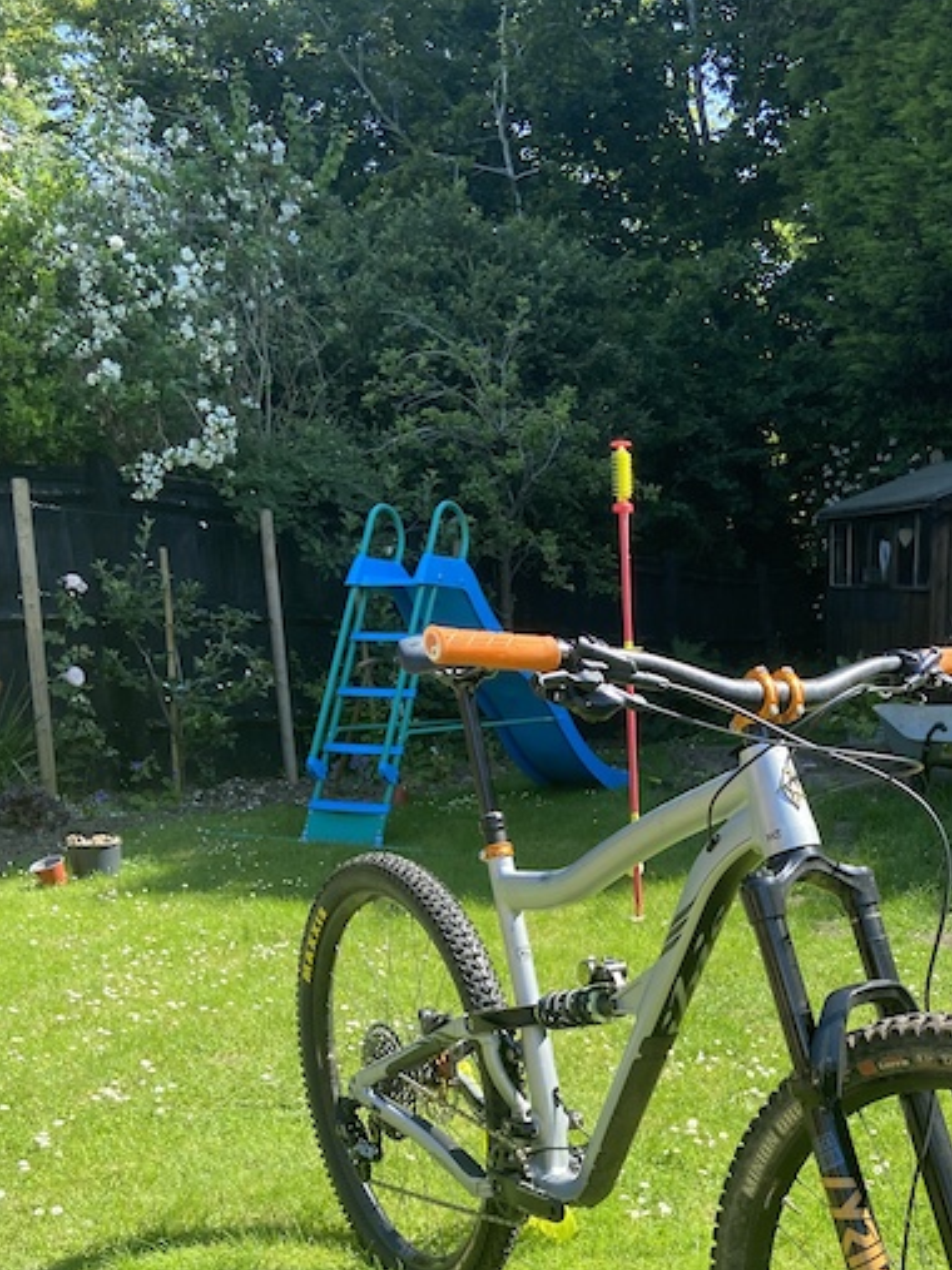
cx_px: 704
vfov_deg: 44.1
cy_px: 969
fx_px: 1504
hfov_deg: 34.4
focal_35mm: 41
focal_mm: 4.25
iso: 32
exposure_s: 1/651
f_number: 1.8
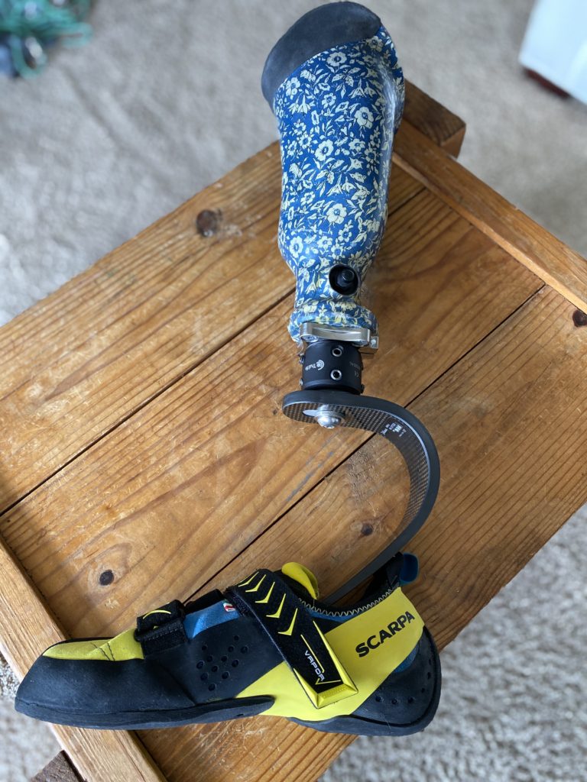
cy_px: 391
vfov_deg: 67.3
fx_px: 588
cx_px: 294
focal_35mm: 26
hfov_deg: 53.1
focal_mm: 4.25
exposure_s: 1/60
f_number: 1.8
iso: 200
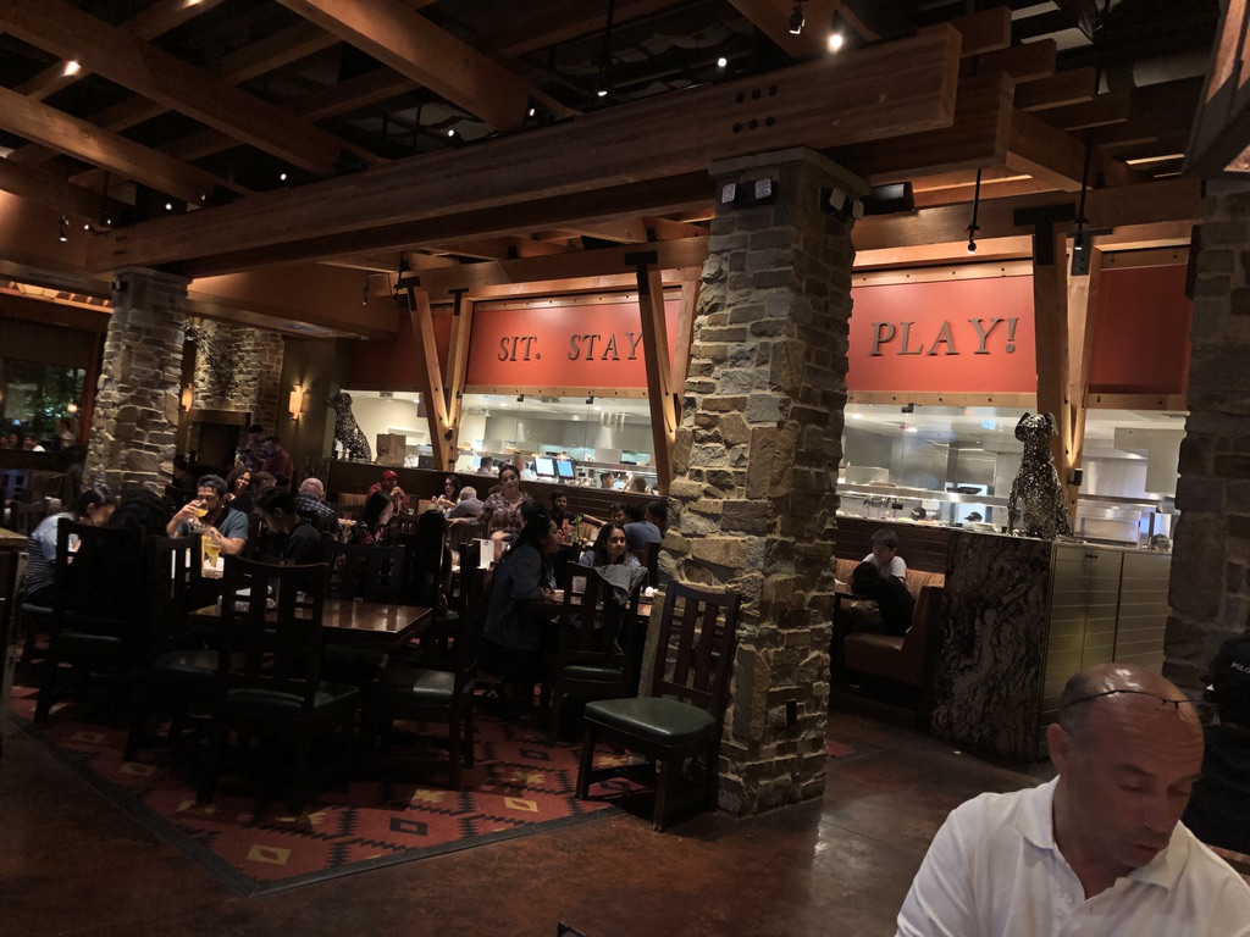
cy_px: 468
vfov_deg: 49.7
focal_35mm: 28
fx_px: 1011
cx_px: 625
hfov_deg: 63.4
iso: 500
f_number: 1.8
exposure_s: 1/24
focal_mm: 4
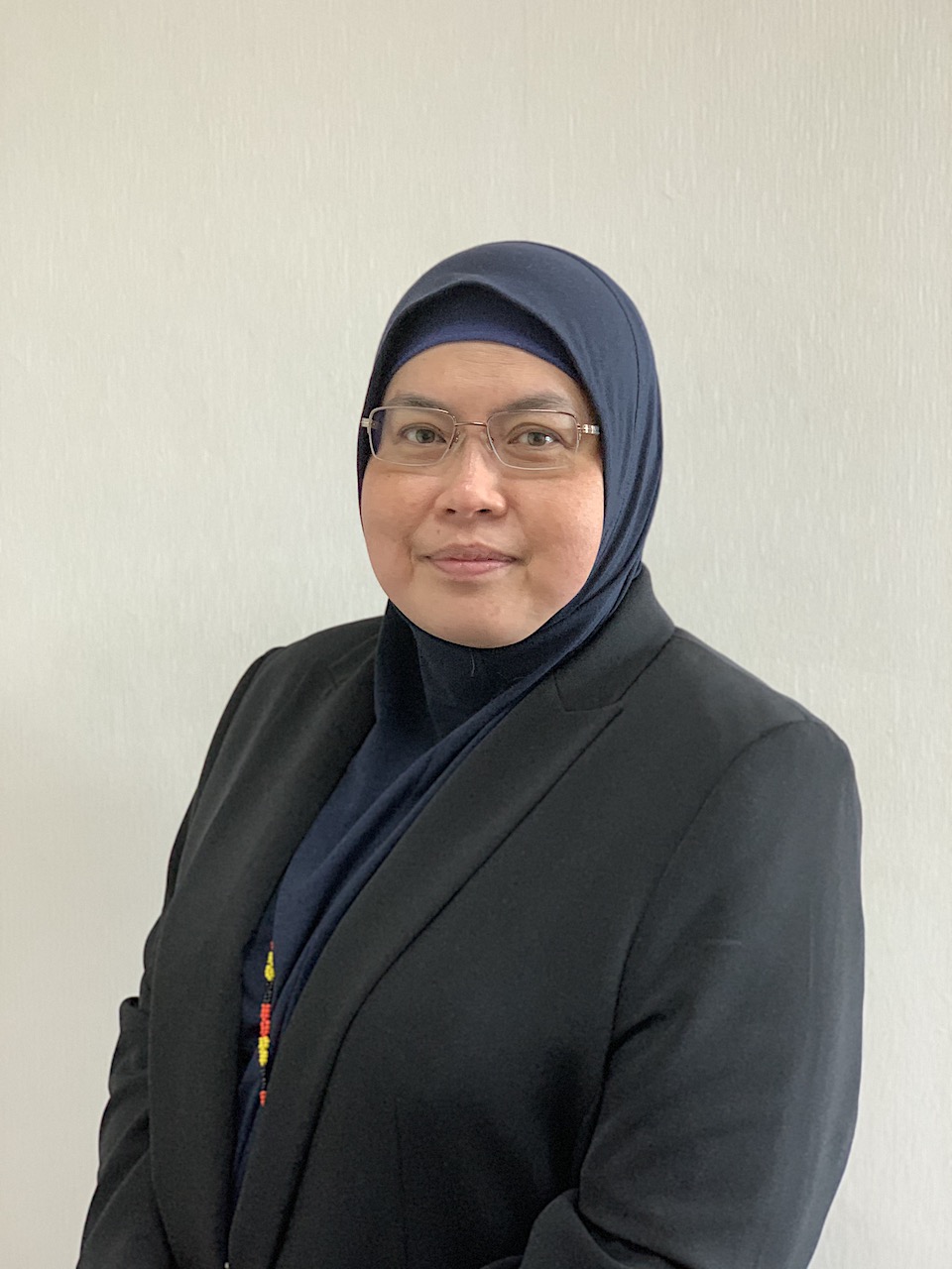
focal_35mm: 52
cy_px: 634
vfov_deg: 36.8
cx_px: 476
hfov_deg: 28.0
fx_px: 1907
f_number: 2.4
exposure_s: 1/50
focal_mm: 6
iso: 200
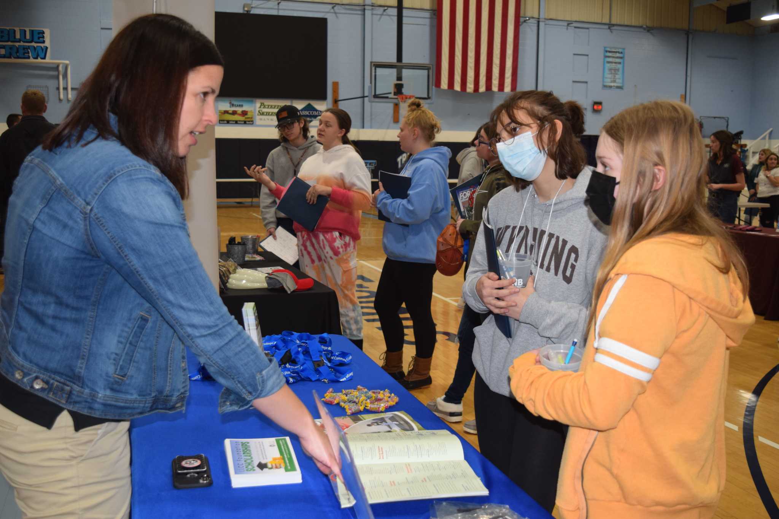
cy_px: 260
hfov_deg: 49.6
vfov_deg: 34.2
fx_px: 844
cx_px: 390
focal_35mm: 39
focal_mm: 26
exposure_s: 1/100
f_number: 5
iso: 800
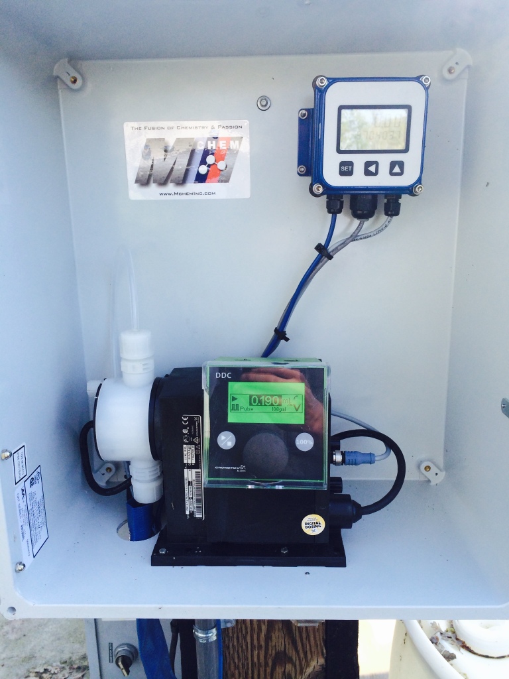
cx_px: 254
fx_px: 588
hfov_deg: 46.8
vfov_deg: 60.0
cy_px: 340
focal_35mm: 30
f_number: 2.2
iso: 32
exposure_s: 1/342
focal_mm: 4.12
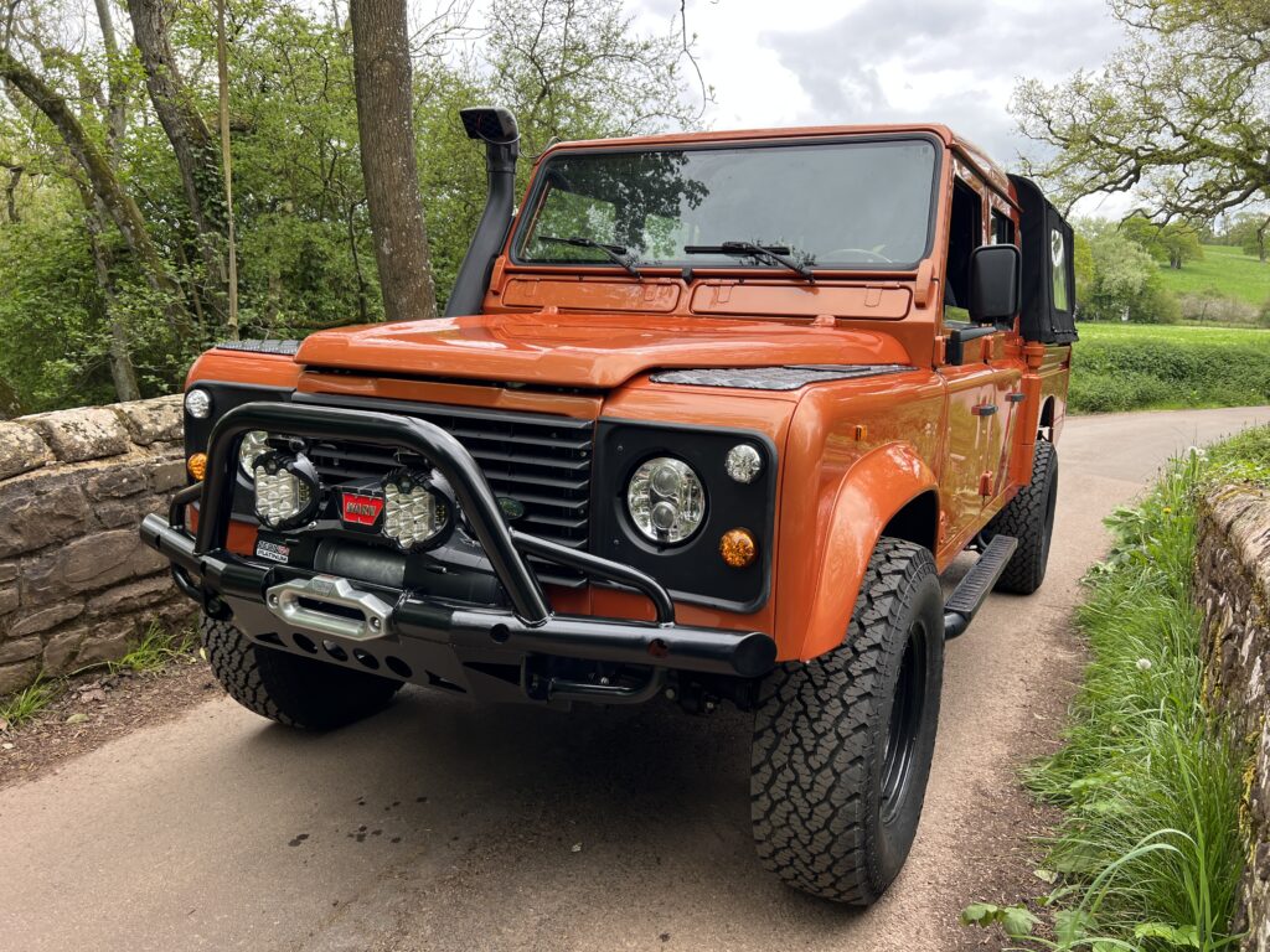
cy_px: 476
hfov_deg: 67.3
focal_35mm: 26
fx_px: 954
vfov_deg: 53.1
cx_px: 635
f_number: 1.5
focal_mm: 5.7
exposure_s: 1/531
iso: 50
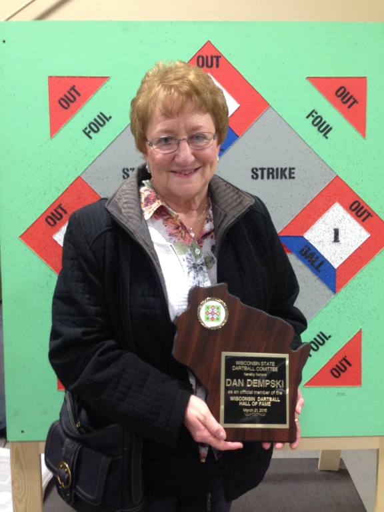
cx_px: 192
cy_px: 256
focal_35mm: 33
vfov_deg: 55.4
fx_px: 488
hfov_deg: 42.9
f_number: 2.4
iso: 125
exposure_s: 1/20
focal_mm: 4.12
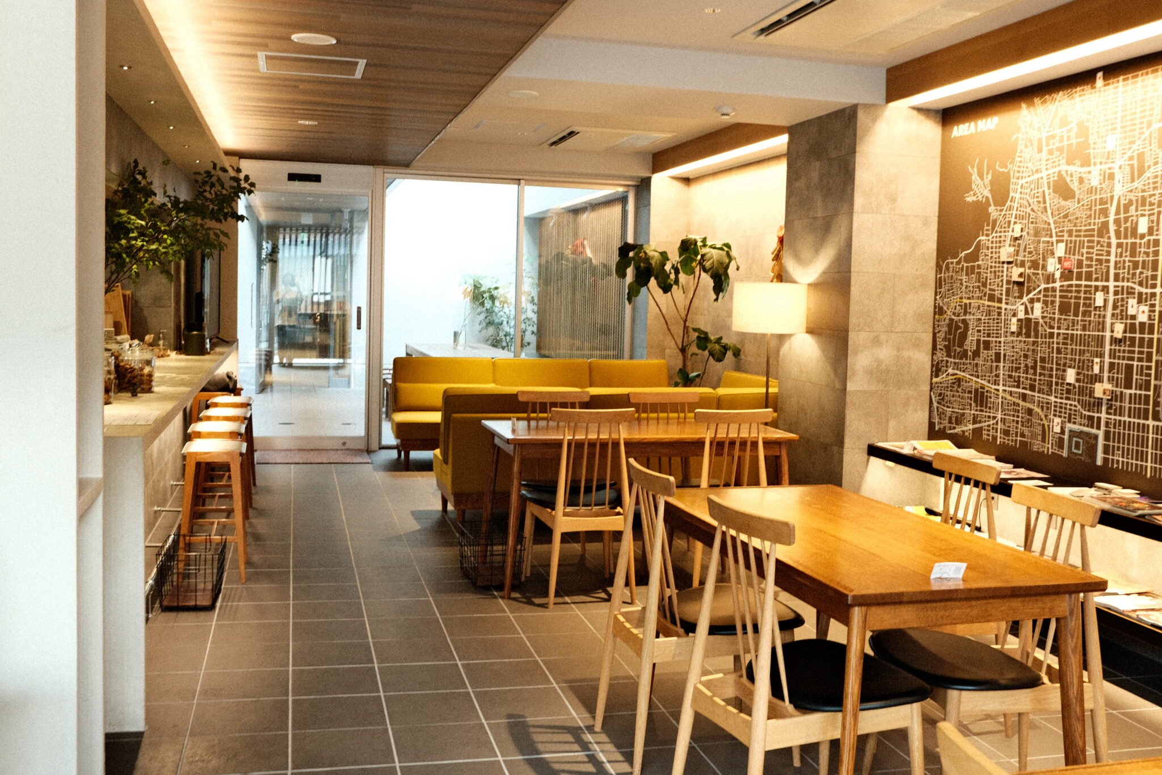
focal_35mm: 35
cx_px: 581
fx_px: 1130
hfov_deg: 54.4
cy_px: 388
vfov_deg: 37.8
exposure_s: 1/3
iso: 200
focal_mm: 23.5
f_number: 5.6
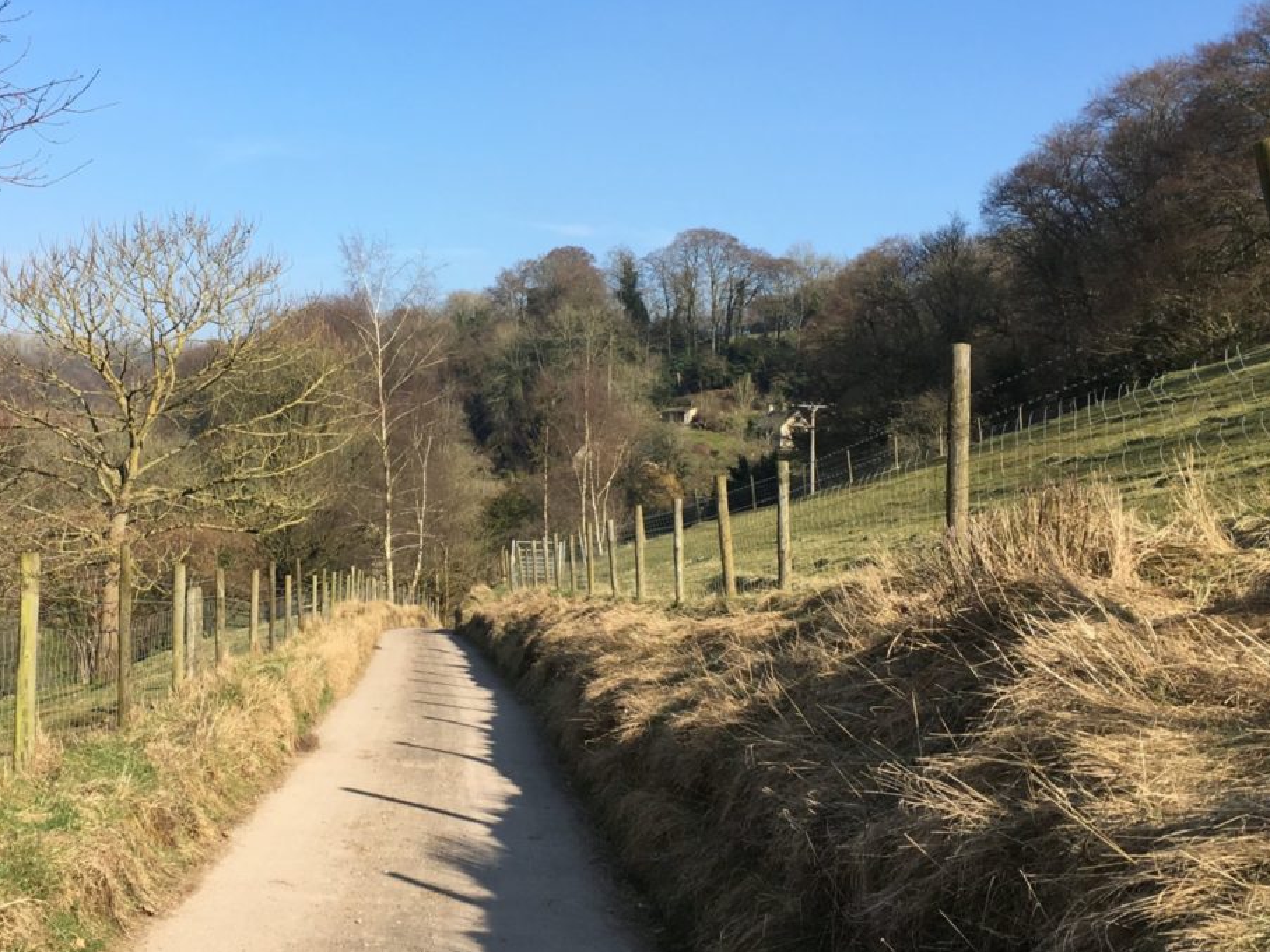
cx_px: 393
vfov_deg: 31.5
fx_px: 1688
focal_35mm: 46
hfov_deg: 40.6
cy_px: 439
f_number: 2.2
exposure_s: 1/1040
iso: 25
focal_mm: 4.15
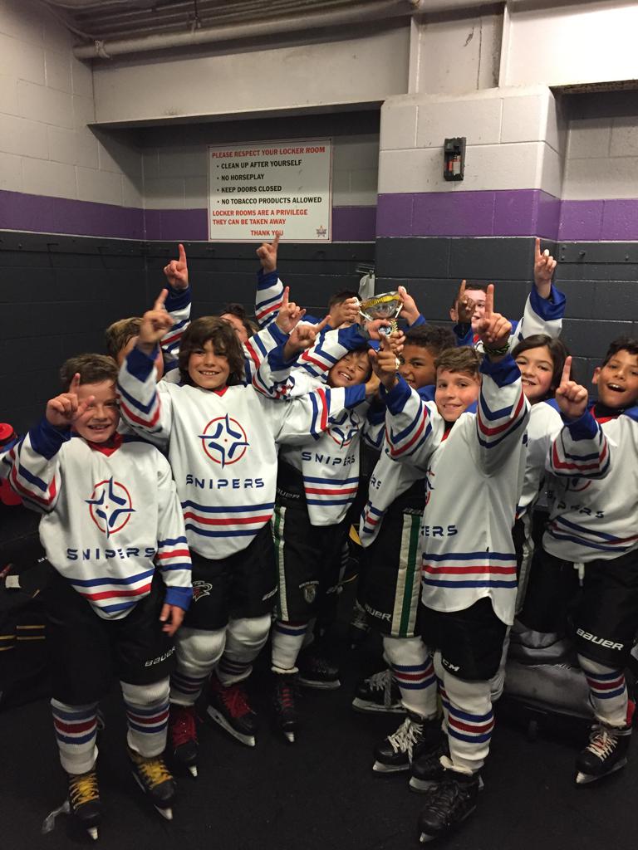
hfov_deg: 48.2
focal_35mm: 29
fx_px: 713
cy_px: 425
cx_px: 319
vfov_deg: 61.7
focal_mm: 4.15
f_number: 2.2
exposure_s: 1/30
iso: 200
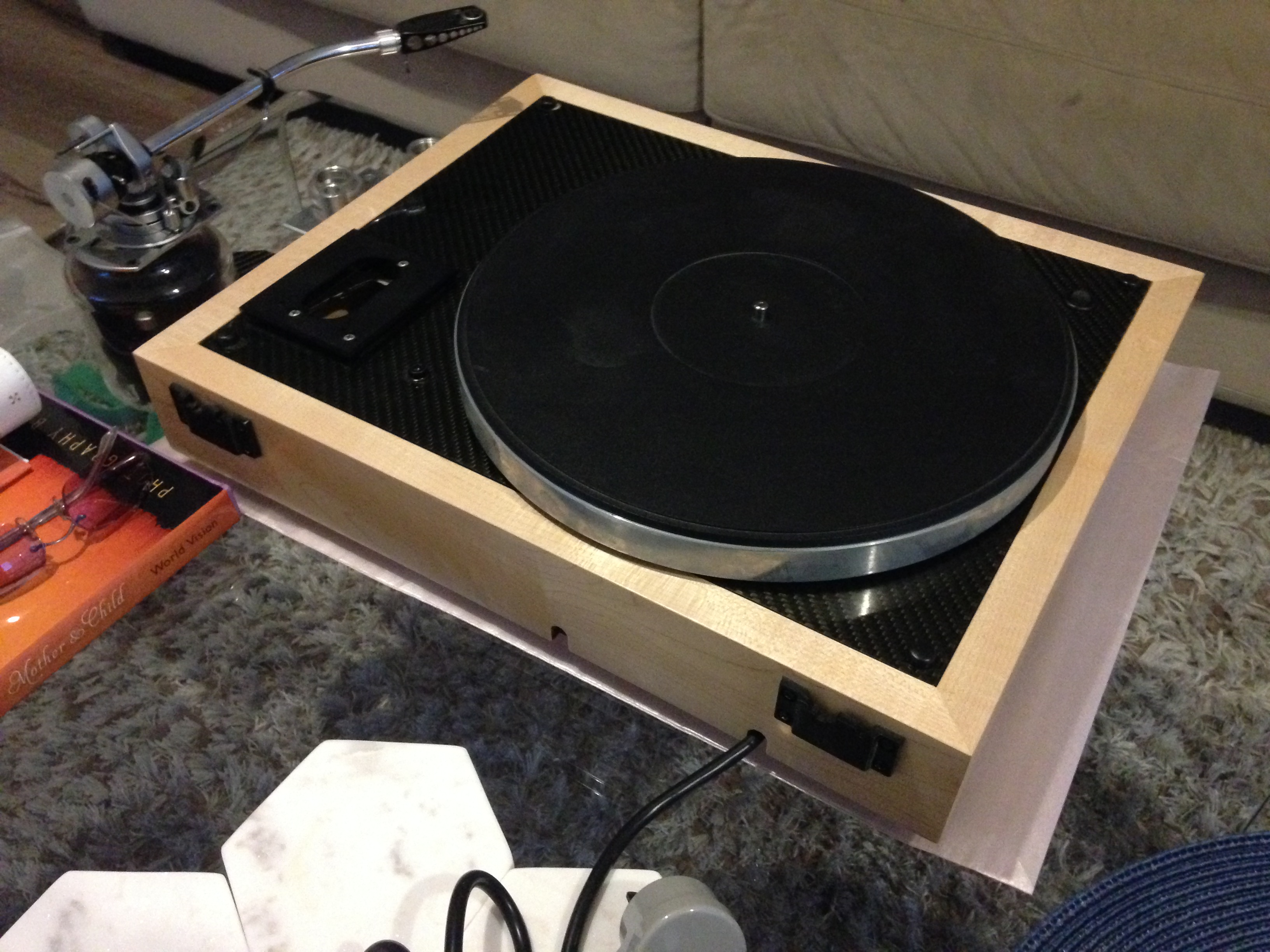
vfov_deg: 42.9
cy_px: 476
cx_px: 635
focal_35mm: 33
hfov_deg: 55.4
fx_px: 1211
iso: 800
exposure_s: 1/15
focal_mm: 4.12
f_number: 2.4
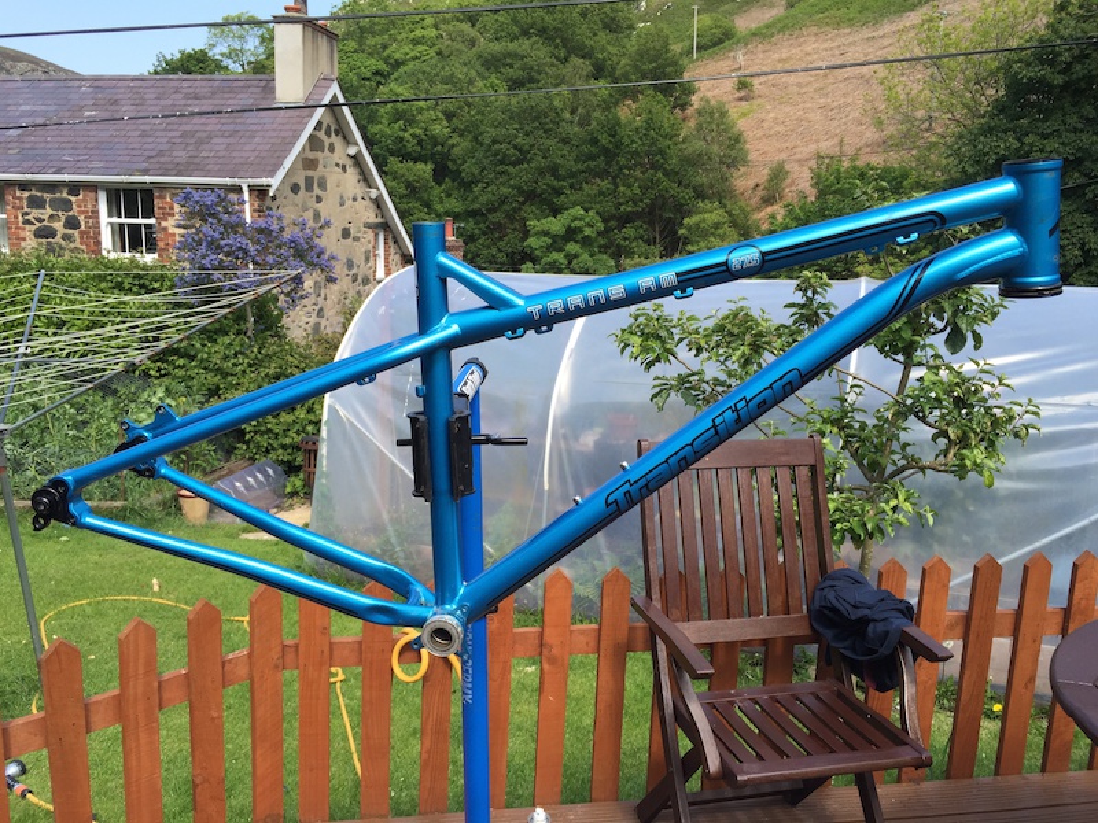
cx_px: 549
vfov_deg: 48.2
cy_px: 412
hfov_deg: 61.7
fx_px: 920
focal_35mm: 29
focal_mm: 4.15
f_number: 2.2
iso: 32
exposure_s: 1/694
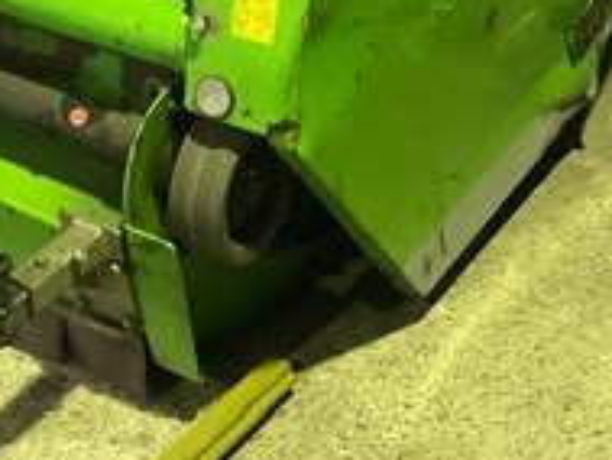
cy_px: -243
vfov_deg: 14.1
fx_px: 1734
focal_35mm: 98
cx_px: -62
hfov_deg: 19.2
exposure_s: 1/30
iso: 320
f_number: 1.8
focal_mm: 3
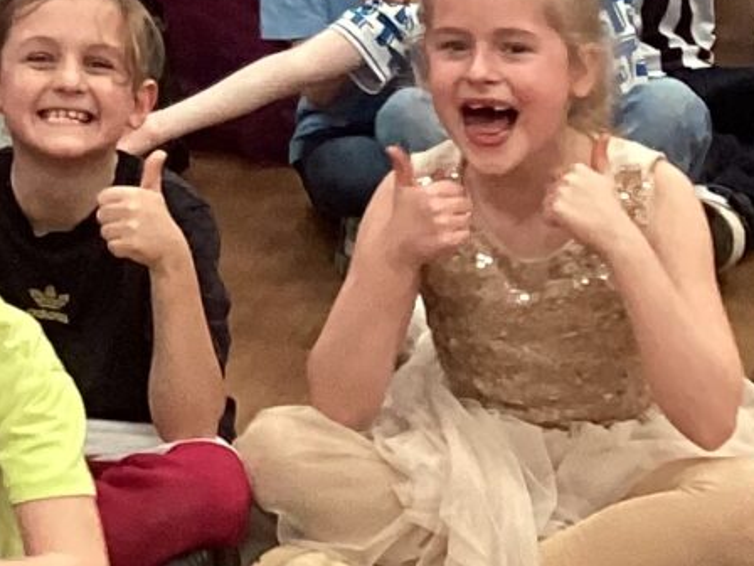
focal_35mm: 177
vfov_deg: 8.1
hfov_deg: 11.0
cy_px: -510
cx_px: -167
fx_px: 3855
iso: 160
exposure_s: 1/50
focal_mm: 3.3
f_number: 2.4
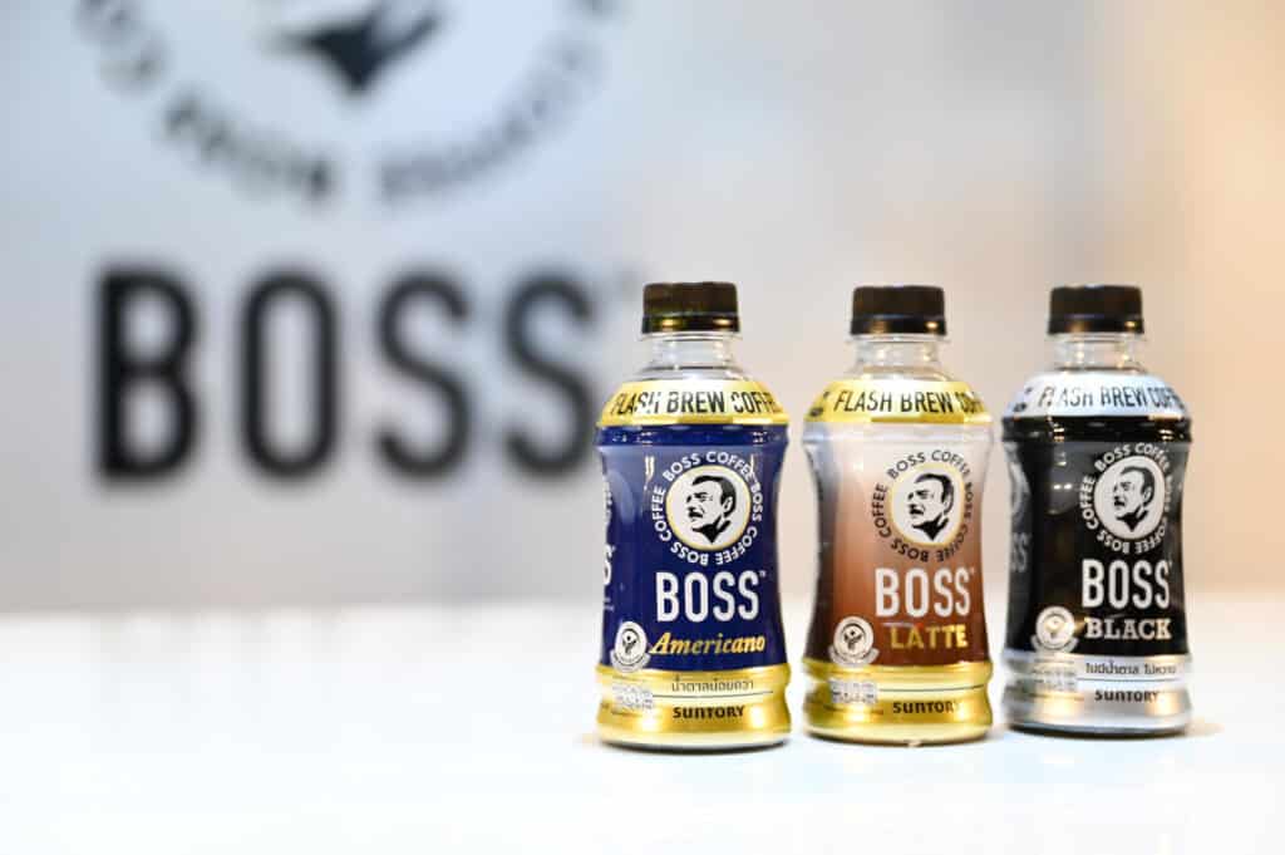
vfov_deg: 24.6
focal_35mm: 55
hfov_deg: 36.3
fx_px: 1962
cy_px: 428
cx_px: 642
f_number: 2.8
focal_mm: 55
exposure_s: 1/125
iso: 400
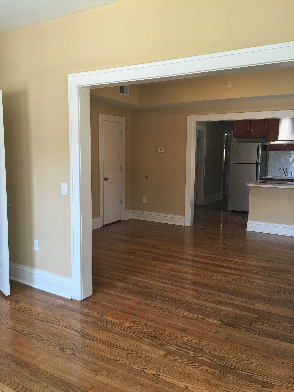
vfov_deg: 61.7
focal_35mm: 29
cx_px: 147
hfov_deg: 48.2
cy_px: 196
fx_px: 328
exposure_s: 1/33
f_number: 2.2
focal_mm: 4.15
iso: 32
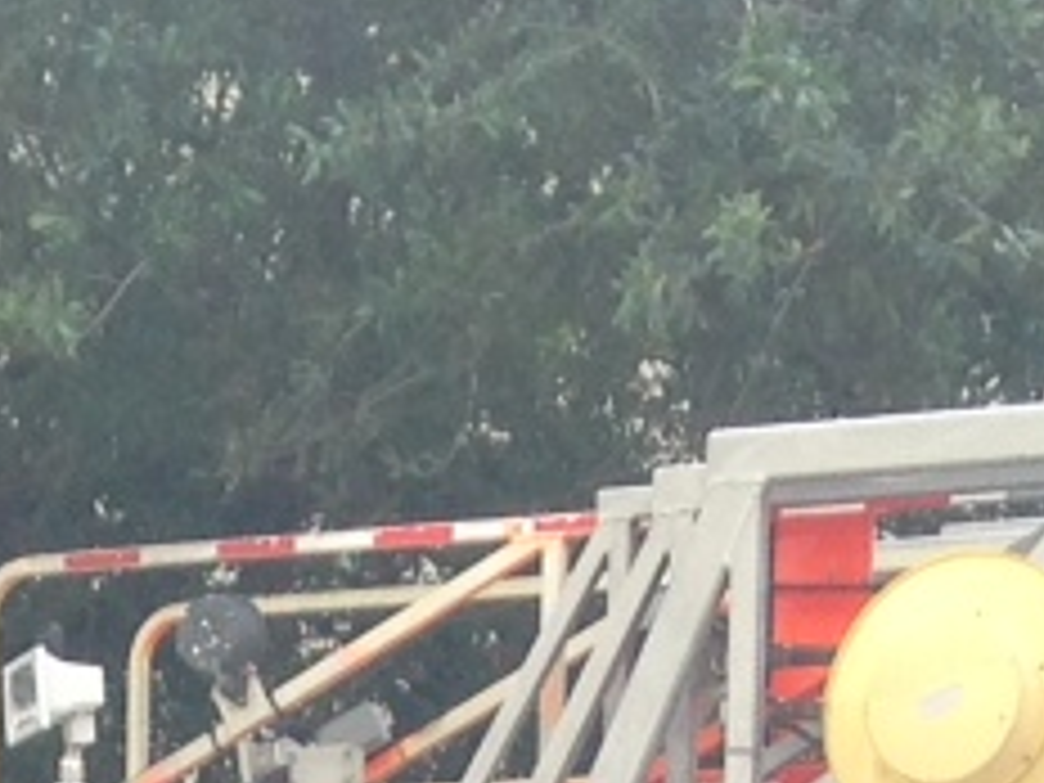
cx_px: -45
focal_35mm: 232
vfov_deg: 5.8
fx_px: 6997
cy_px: 2722
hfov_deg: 8.5
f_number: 2.4
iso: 50
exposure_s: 1/330
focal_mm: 4.13
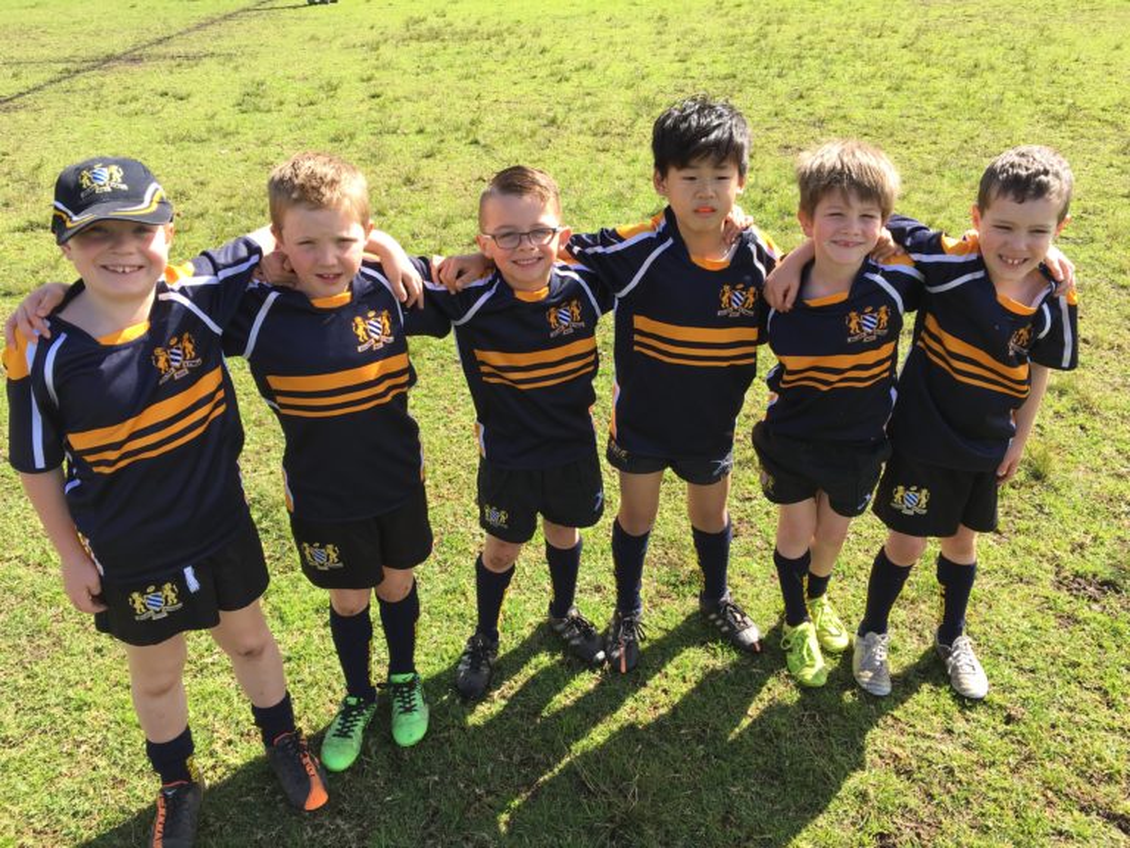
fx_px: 947
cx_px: 565
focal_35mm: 29
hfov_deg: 61.7
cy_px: 424
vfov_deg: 48.2
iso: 25
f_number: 2.2
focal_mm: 4.15
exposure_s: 1/460
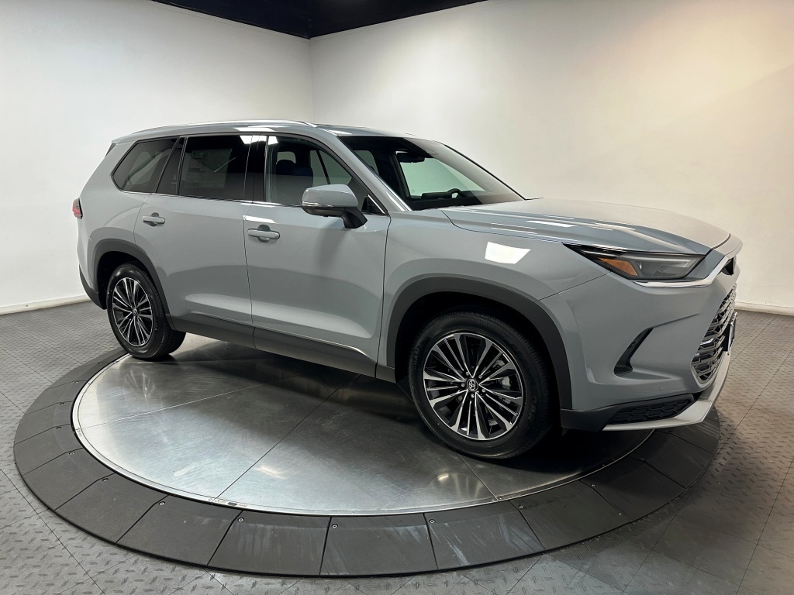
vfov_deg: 56.8
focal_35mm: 24
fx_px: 550
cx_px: 397
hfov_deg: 71.6
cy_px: 298
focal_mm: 6.86
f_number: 1.78
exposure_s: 1/60
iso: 250
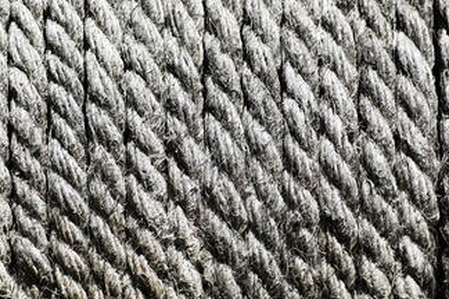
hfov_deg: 5.7
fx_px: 4540
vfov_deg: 3.8
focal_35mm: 364
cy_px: 118
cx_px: 118
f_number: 4.5
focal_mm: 200
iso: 100
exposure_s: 1/500
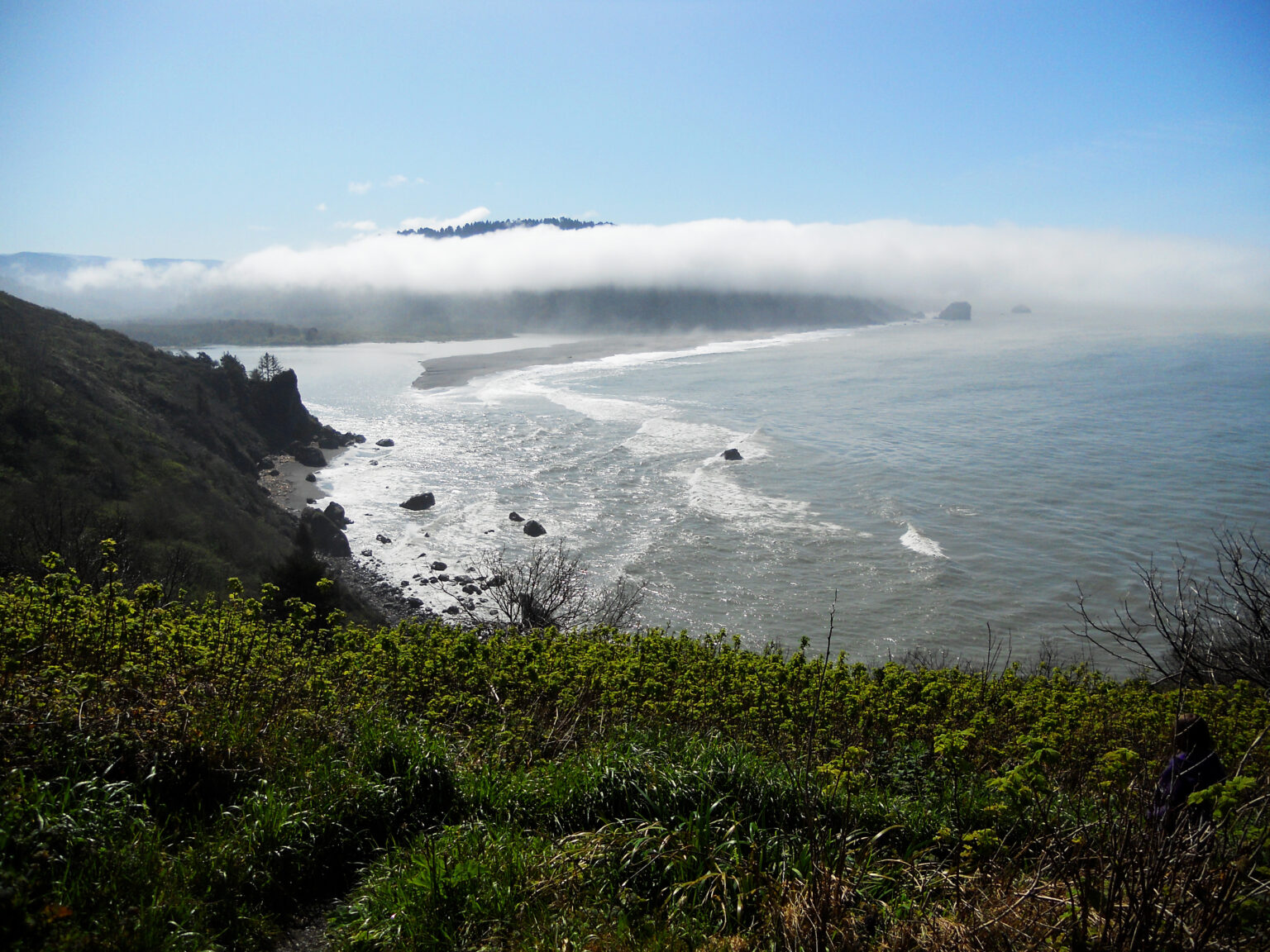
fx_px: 991
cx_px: 635
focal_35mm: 27
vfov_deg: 51.4
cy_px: 476
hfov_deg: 65.3
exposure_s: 1/400
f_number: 8
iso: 80
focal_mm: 4.9
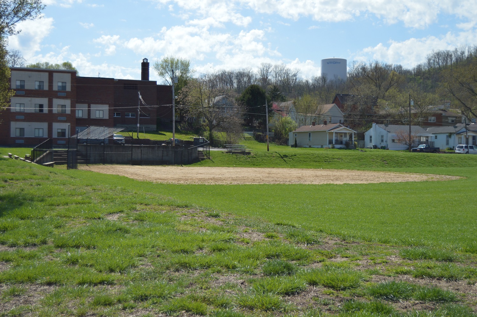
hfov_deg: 43.6
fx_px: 596
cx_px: 238
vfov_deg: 29.8
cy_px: 158
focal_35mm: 45
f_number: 4.2
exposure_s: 1/1000
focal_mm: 30
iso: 100
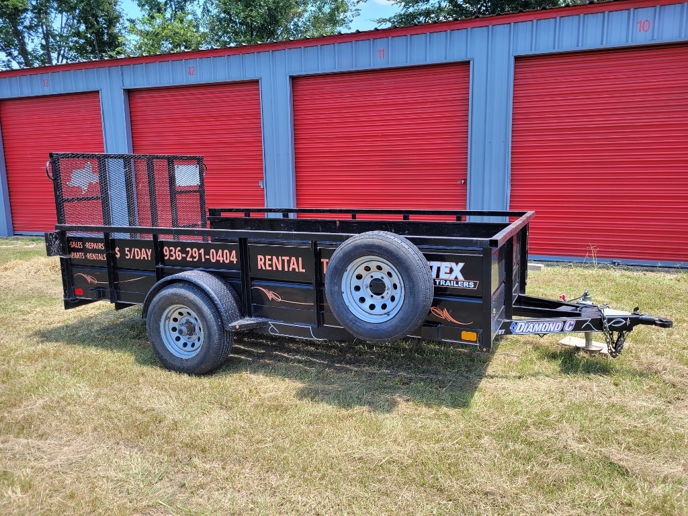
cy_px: 258
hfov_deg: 67.3
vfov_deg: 53.1
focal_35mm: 26
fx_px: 517
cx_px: 344
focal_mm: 5.4
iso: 40
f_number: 1.8
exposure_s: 1/654
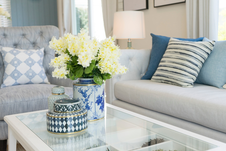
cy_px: 76
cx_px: 113
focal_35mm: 44
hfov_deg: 44.5
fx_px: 276
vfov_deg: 30.5
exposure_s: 1/320
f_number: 4.5
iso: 640
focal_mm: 44
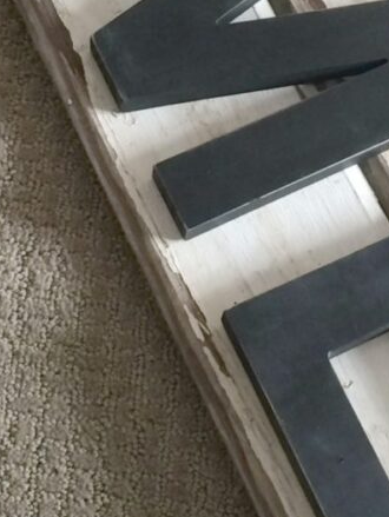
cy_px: 1
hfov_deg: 16.8
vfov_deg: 21.5
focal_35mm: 88
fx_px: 1317
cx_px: 220
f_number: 2.2
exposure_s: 1/30
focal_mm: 4.15
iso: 40
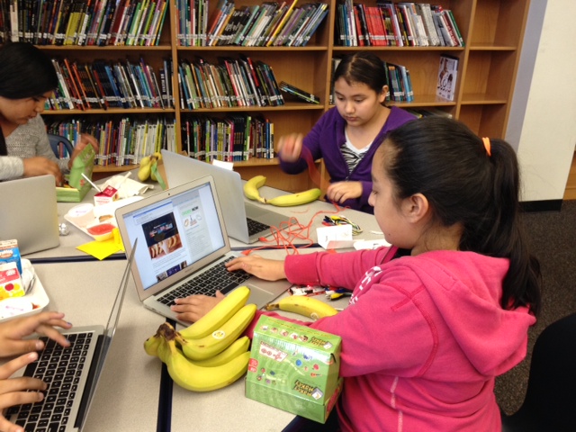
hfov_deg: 52.6
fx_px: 582
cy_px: 216
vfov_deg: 40.7
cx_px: 288
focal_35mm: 35
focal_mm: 4.28
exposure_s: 1/20
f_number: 2.4
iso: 100
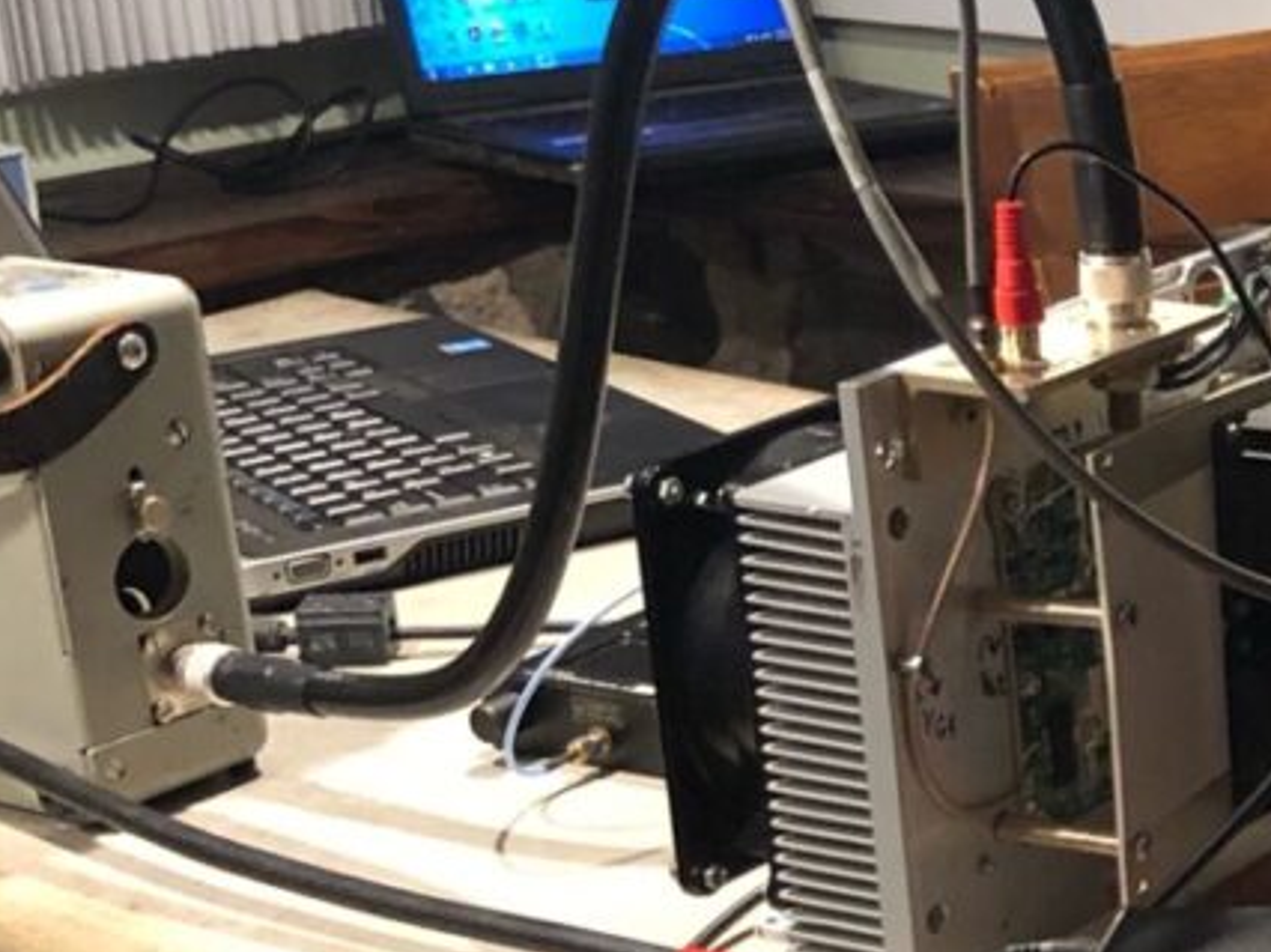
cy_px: 934
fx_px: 3706
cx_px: 1710
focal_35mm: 101
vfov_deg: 14.4
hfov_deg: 18.0
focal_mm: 3.99
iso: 100
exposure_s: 1/13
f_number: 1.8
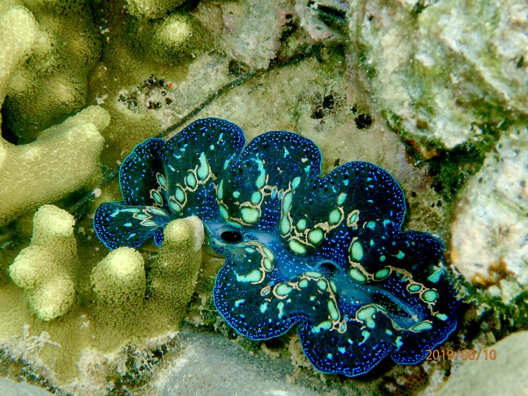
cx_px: 264
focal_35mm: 91
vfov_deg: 16.2
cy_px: 198
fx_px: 1388
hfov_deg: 21.5
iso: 400
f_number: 6.3
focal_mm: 16.48
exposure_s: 1/200
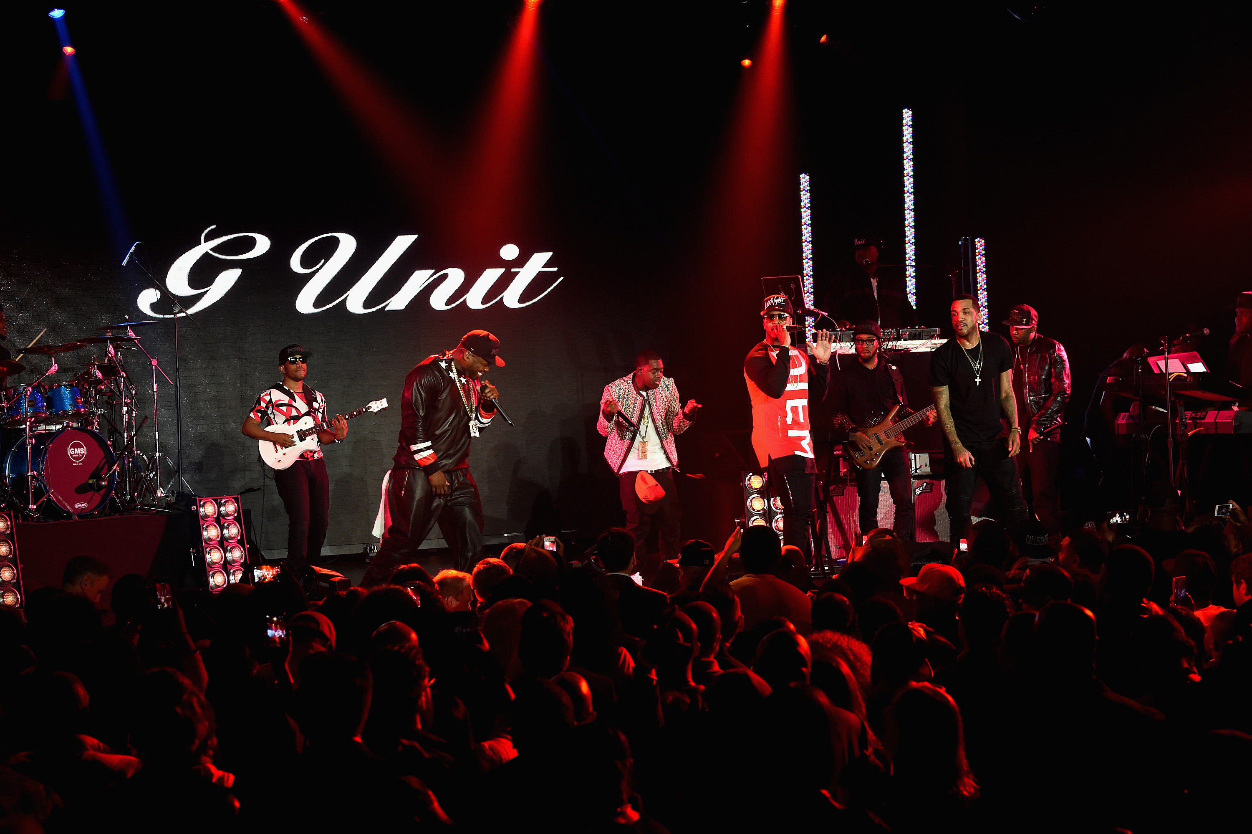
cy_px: 417
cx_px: 626
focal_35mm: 80
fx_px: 2781
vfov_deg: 17.0
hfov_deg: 25.4
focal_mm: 80
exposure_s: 1/200
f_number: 6.3
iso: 5000
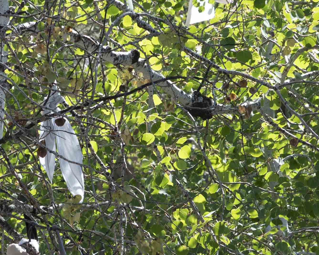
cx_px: -231
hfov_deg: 4.5
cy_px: 327
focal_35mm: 426
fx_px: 4021
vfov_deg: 3.6
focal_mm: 100
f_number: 13
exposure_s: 1/125
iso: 320
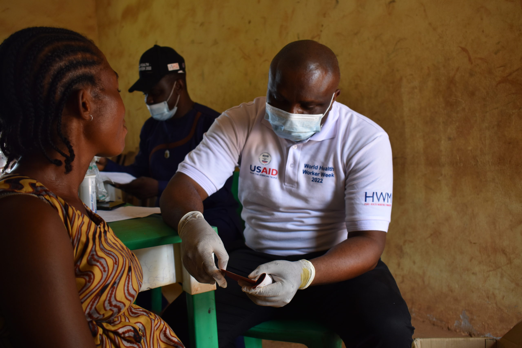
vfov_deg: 36.9
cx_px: 261
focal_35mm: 36
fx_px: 522
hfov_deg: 53.1
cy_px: 174
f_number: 4
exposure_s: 1/60
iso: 400
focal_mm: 24
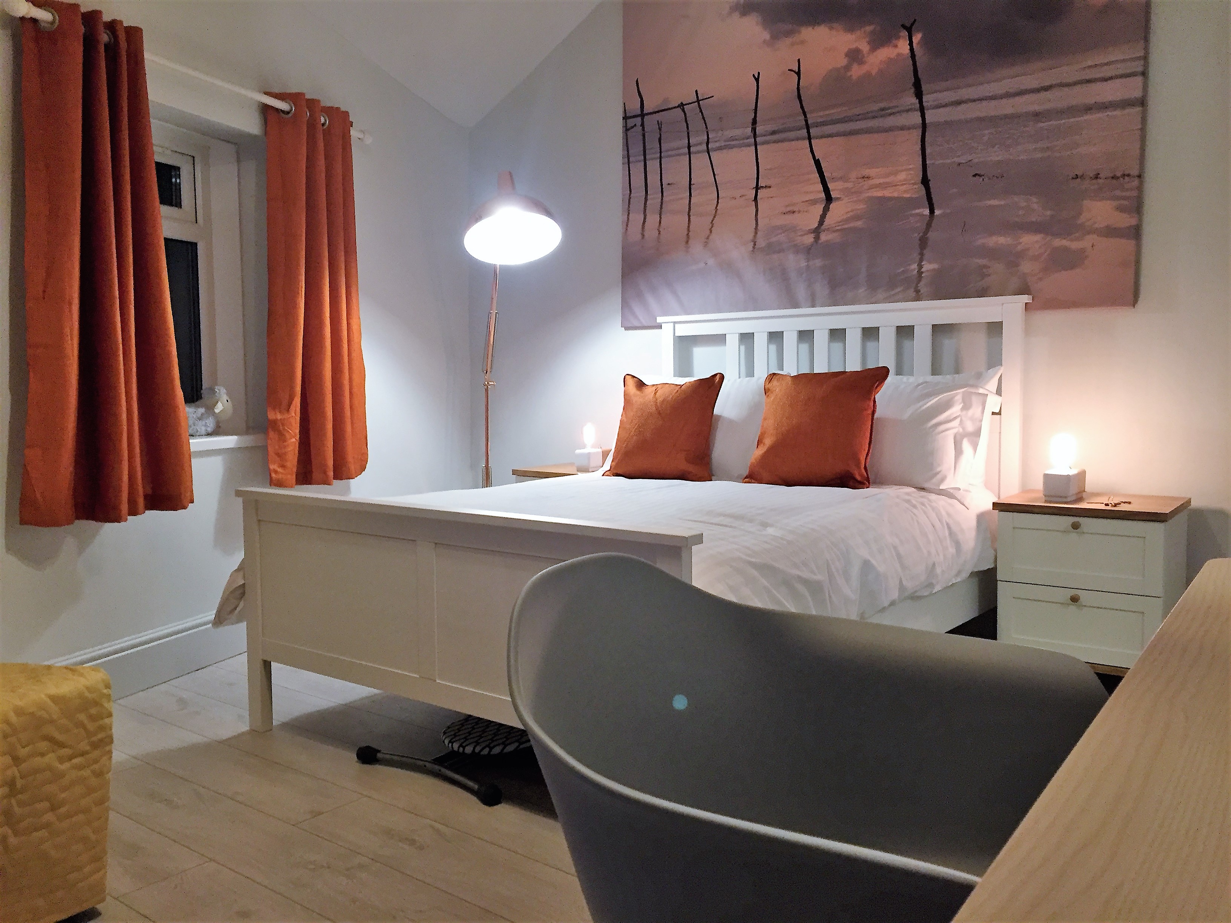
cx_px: 616
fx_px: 1031
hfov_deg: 61.7
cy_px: 462
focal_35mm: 29
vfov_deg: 48.2
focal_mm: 4.15
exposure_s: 1/33
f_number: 2.2
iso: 160
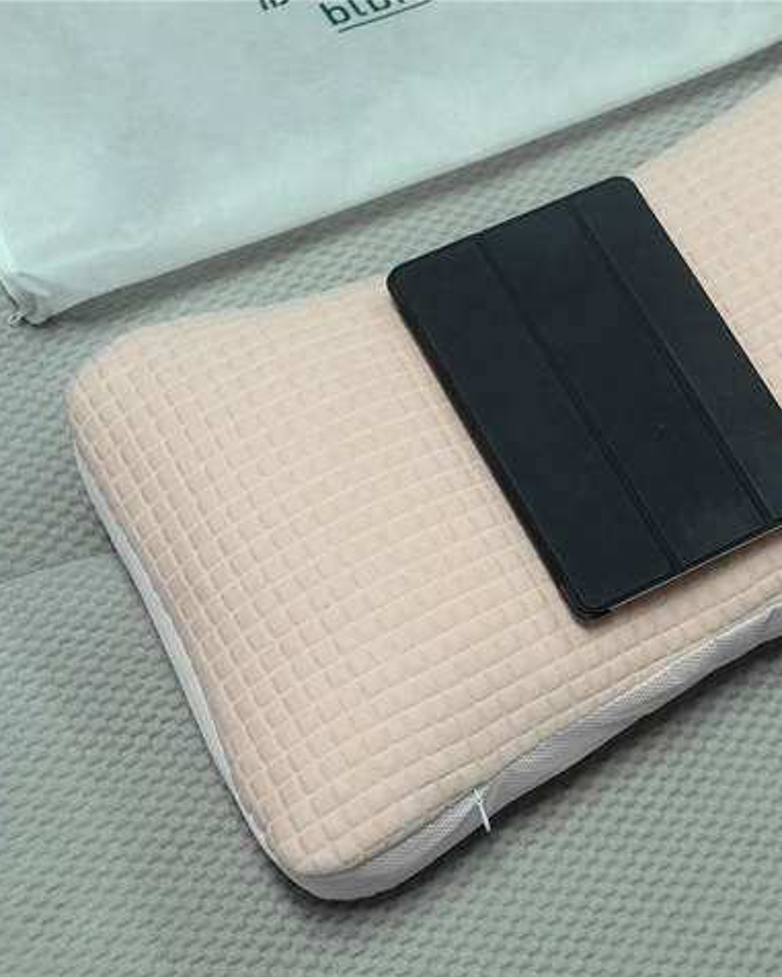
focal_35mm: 61
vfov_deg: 31.0
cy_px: 491
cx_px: 618
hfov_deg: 24.6
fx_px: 1764
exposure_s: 1/28
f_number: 3.2
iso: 400
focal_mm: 28.9
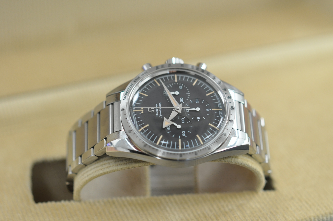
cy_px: 116
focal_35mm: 98
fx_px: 905
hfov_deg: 20.8
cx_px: 178
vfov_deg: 13.9
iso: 1000
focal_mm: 60
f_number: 4
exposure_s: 1/125
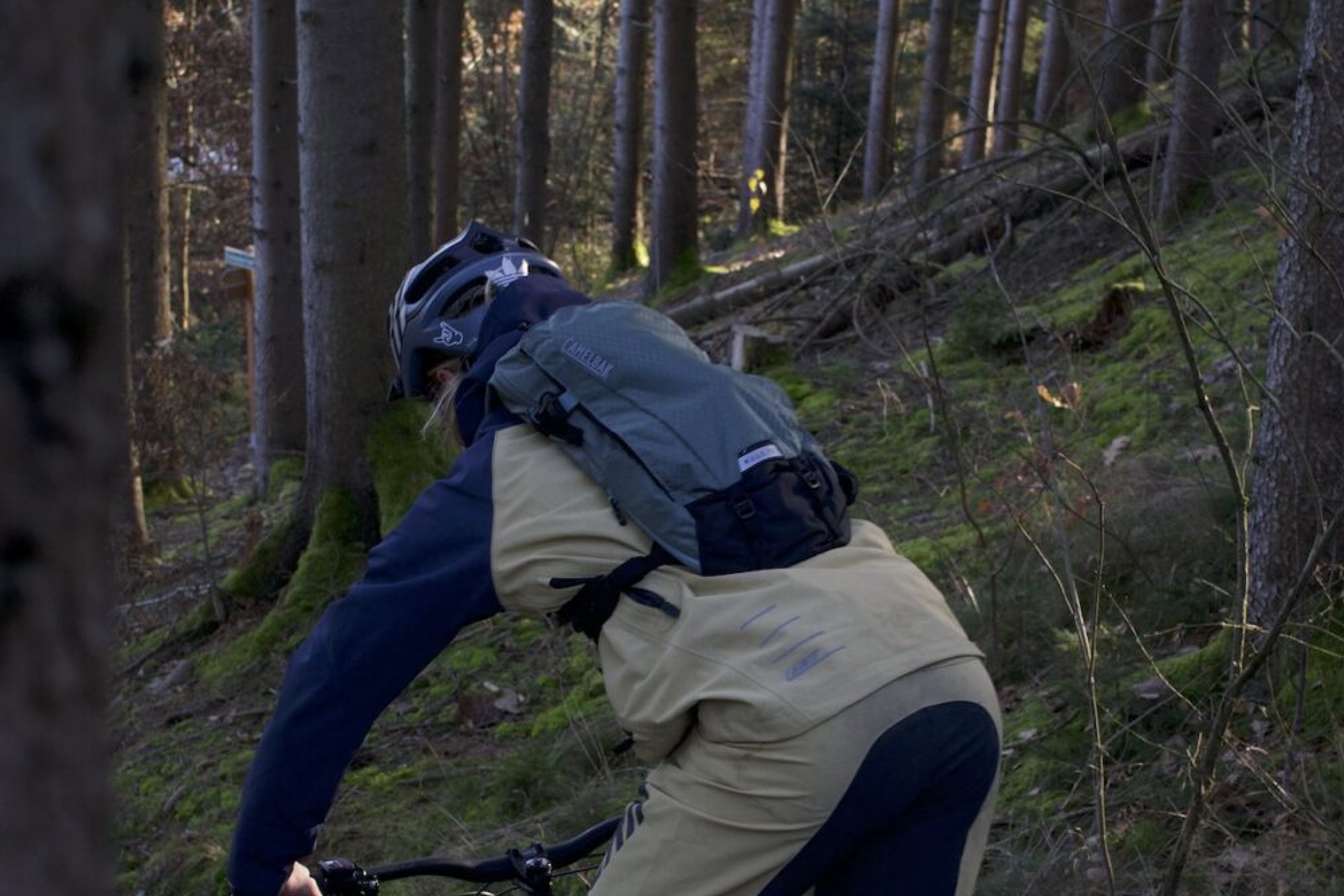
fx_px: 2576
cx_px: 769
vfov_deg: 19.7
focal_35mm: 69
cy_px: 581
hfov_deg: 29.2
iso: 800
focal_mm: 30
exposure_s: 1/250
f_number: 5.6
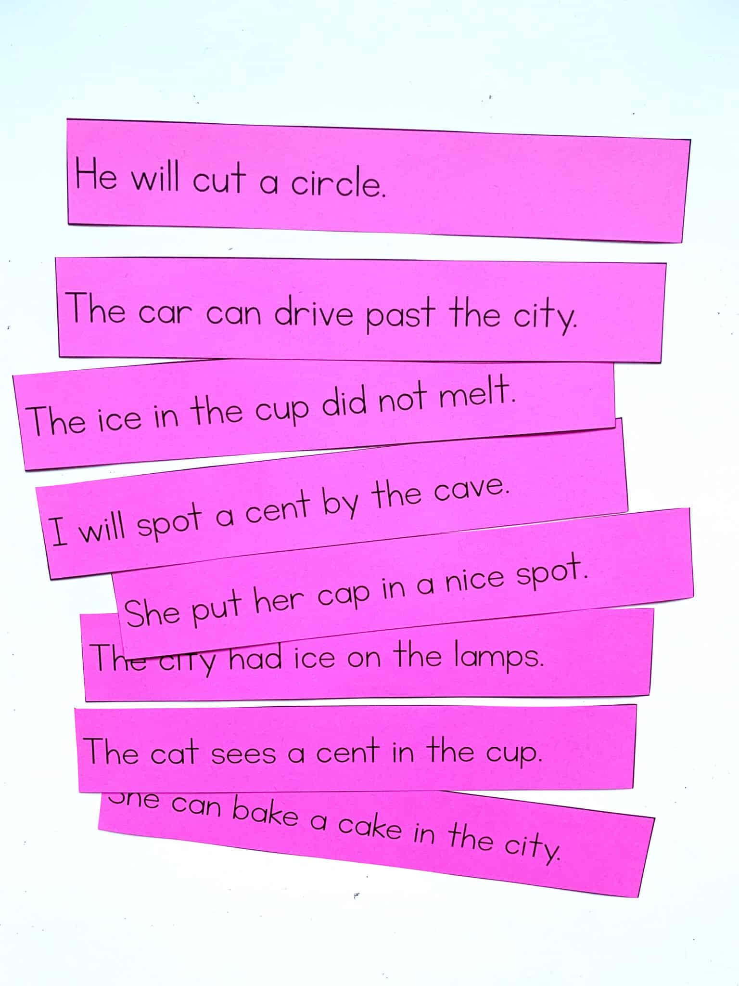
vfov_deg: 67.3
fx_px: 740
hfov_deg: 53.1
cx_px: 370
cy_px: 493
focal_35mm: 26
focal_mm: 4.25
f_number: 1.8
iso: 125
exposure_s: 1/60
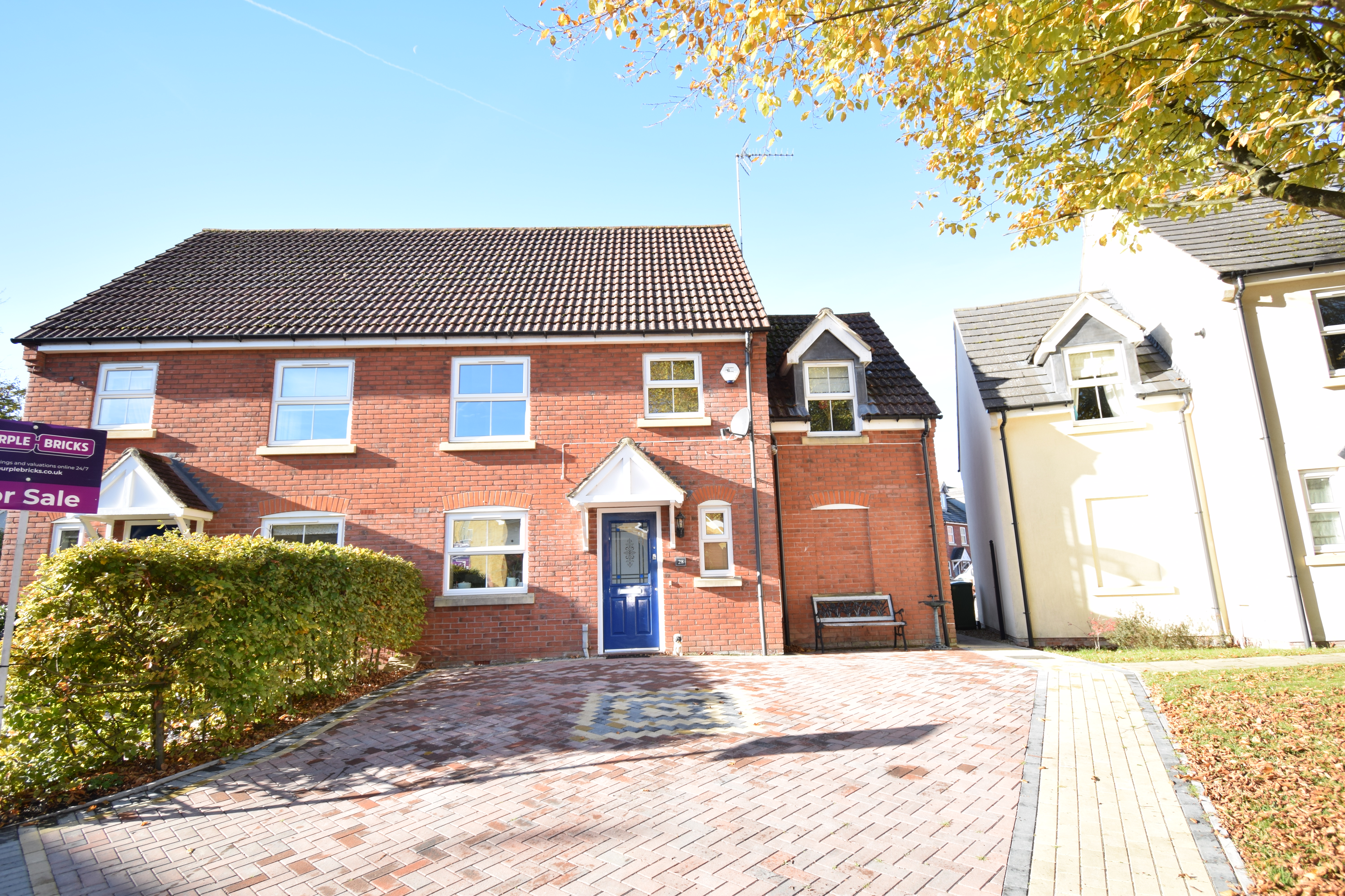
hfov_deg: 90.0
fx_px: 672
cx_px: 672
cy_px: 448
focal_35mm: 18
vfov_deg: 67.4
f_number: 4.8
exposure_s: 1/160
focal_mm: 12
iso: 200
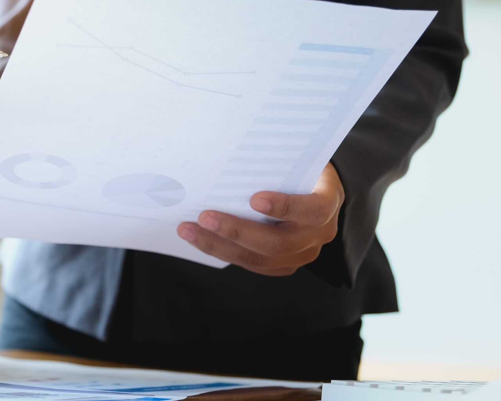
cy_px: 131
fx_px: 1246
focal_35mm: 84
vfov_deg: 18.2
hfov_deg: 22.2
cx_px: 45
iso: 400
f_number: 2.8
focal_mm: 30.2
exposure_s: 1/160
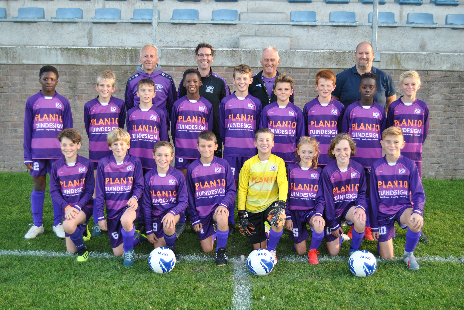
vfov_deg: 29.0
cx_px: 232
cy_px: 155
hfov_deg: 42.3
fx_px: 600
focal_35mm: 46
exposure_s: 1/80
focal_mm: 31
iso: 200
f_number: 4.5
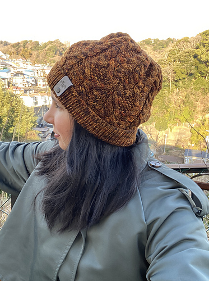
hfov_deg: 46.7
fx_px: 242
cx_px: 104
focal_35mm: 30
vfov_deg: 60.1
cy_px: 140
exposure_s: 1/122
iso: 80
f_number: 2.2
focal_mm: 2.71
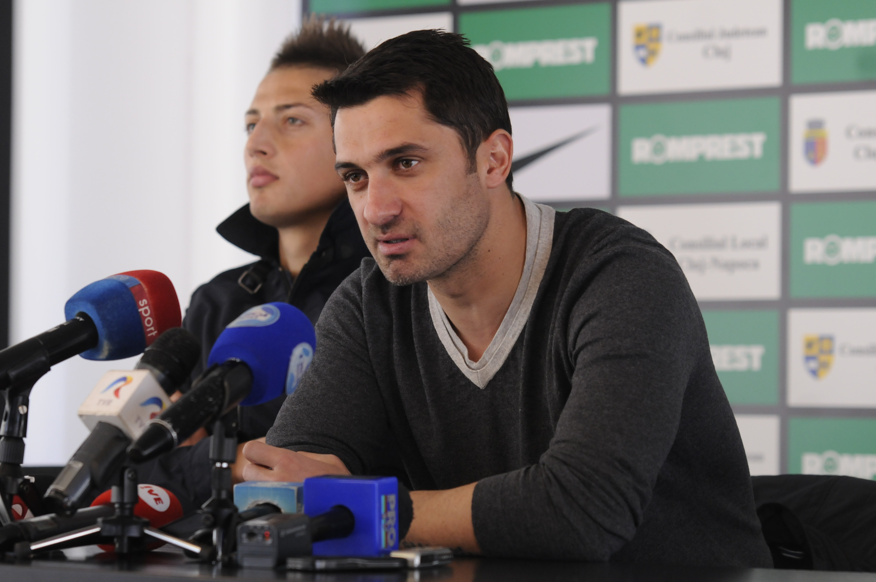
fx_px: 3463
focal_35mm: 142
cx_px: 438
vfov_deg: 9.6
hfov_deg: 14.4
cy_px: 291
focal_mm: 95
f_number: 4
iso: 800
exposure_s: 1/250
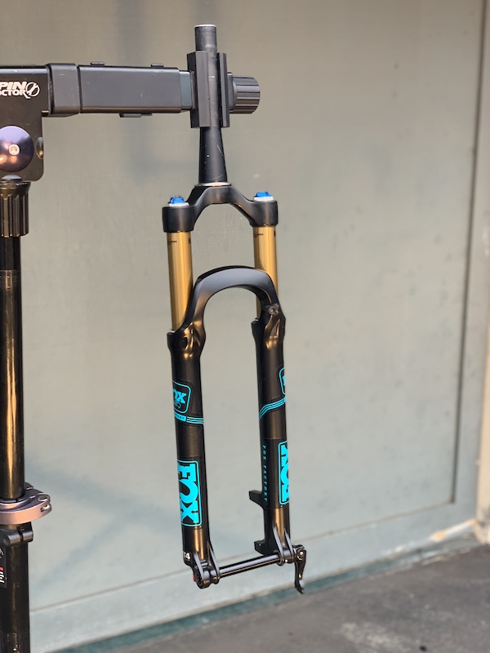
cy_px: 326
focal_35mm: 52
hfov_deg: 28.0
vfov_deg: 36.8
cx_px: 245
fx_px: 981
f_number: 2.4
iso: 125
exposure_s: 1/117
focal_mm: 6
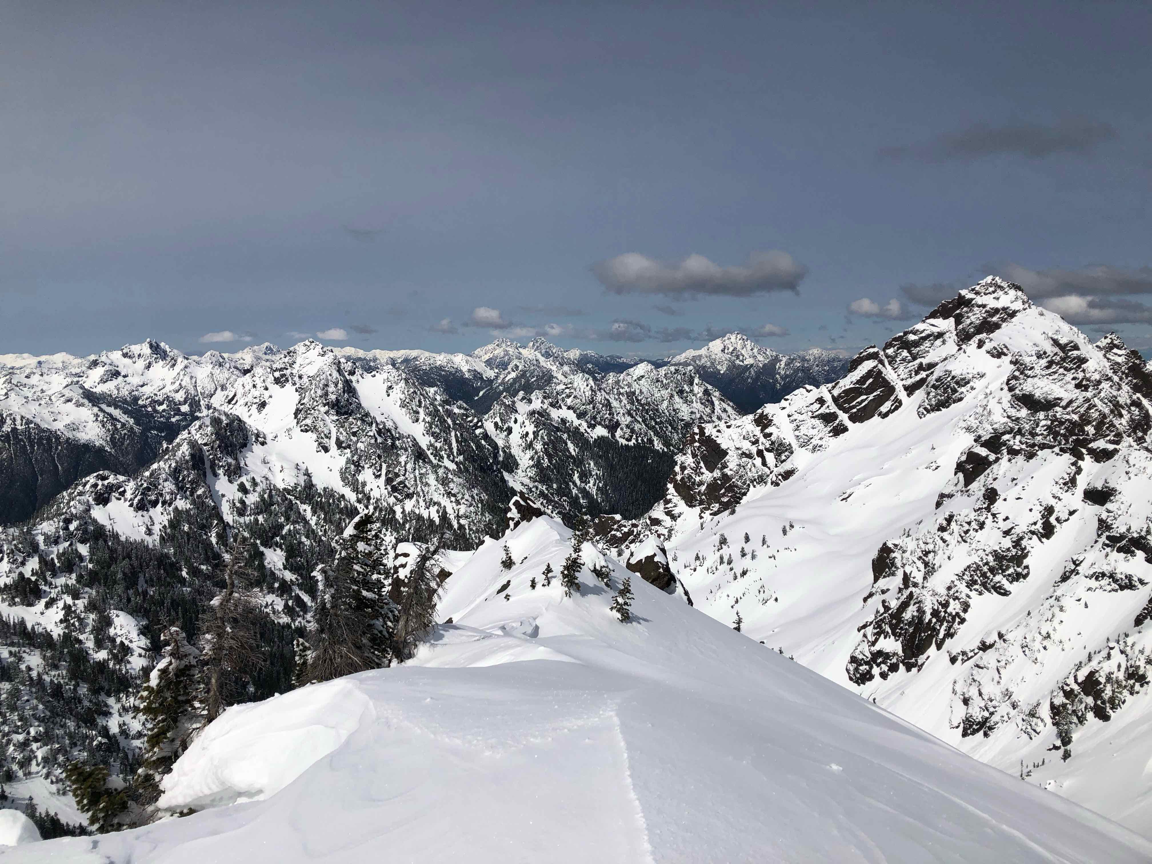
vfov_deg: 49.7
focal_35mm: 28
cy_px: 432
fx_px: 932
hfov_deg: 63.4
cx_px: 576
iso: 25
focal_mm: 3.99
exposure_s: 1/9615
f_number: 1.8
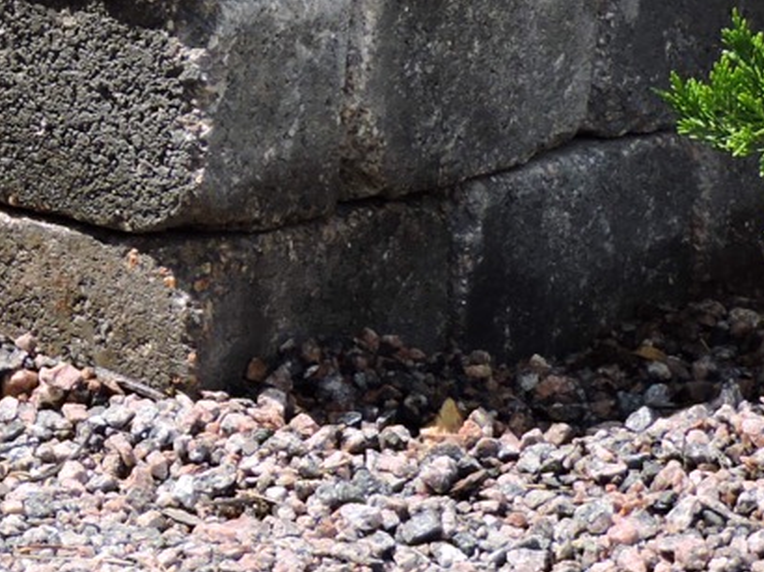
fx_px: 5426
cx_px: -555
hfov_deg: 7.8
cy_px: -429
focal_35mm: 246
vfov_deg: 5.9
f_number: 3.9
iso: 100
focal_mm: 12.5
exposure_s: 1/400
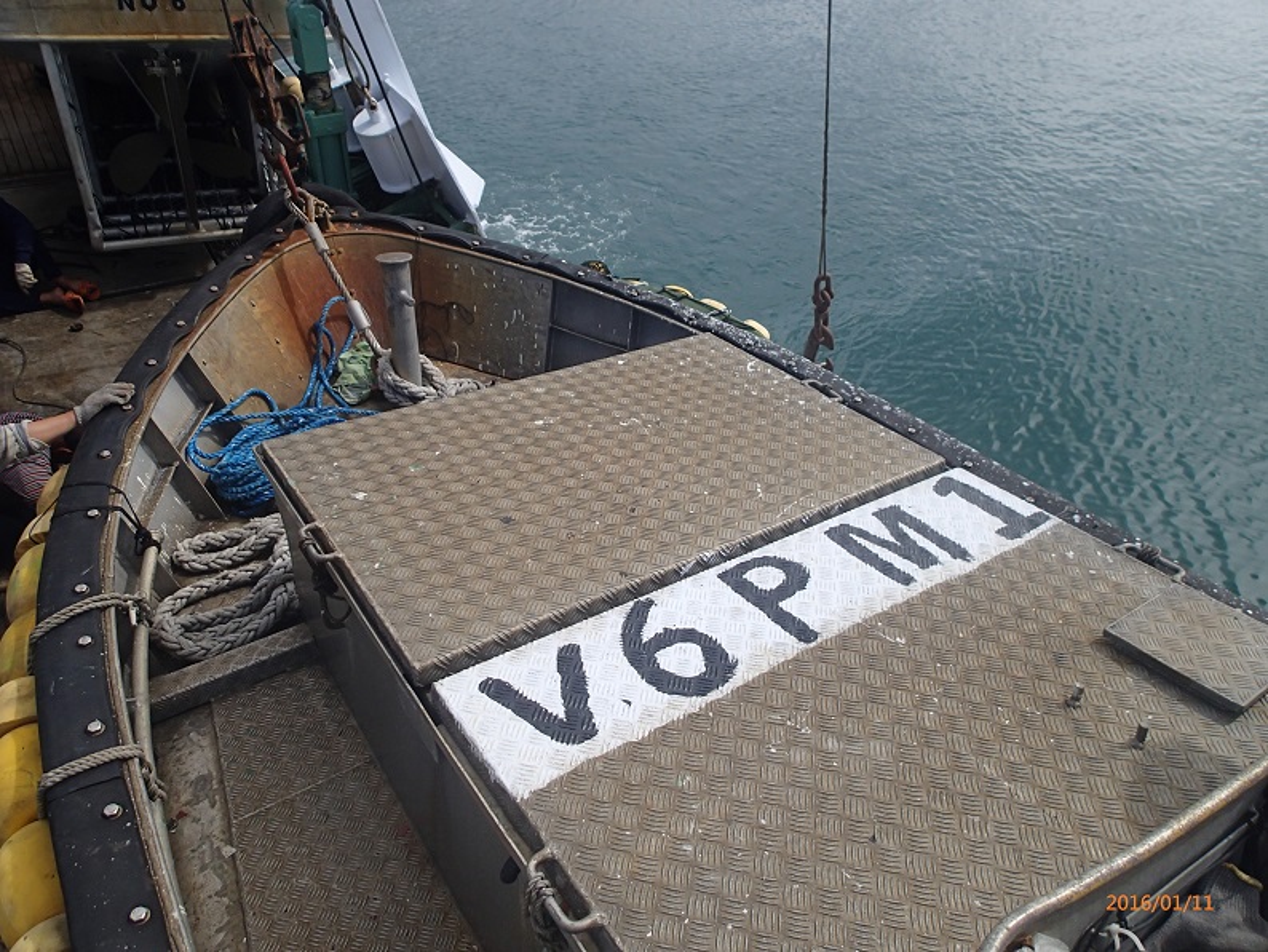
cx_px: 634
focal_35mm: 25
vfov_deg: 54.9
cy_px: 476
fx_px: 916
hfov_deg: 69.4
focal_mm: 4.5
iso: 100
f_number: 8
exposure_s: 1/250
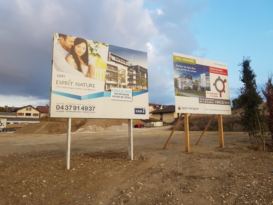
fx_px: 205
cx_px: 136
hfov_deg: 67.3
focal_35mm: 26
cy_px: 102
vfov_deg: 53.1
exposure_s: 1/286
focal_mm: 4.2
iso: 40
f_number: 1.7
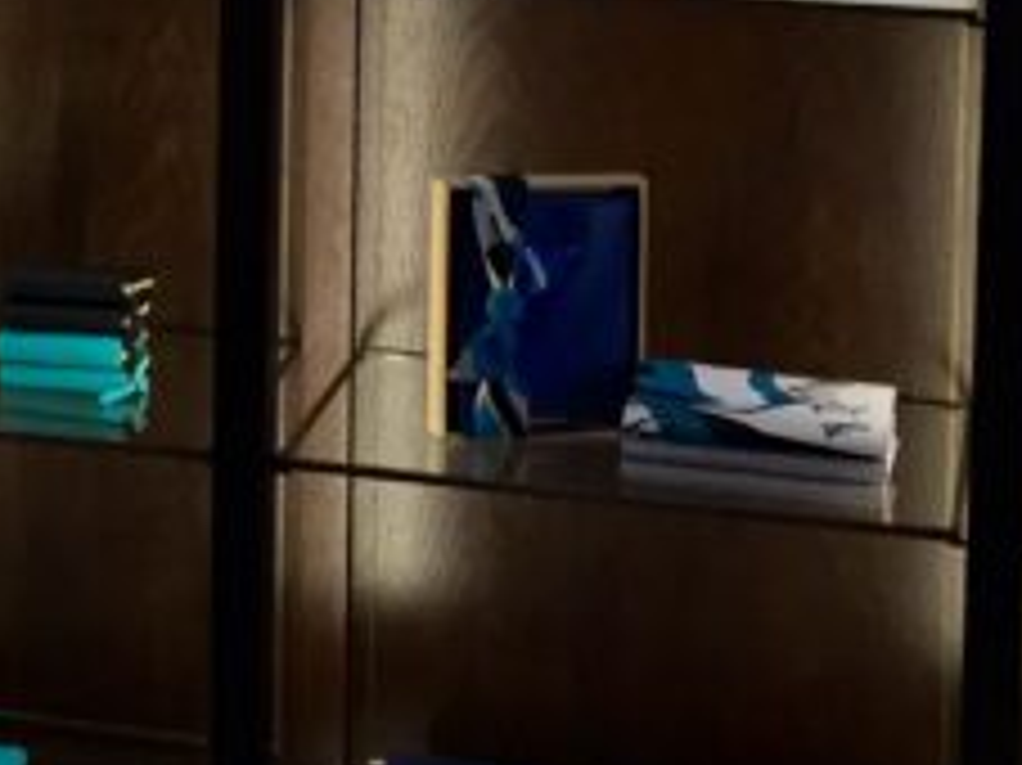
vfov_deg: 11.0
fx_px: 3866
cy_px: -252
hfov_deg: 14.2
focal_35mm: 131
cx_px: -441
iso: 40
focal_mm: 4.15
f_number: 2.2
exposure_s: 1/30
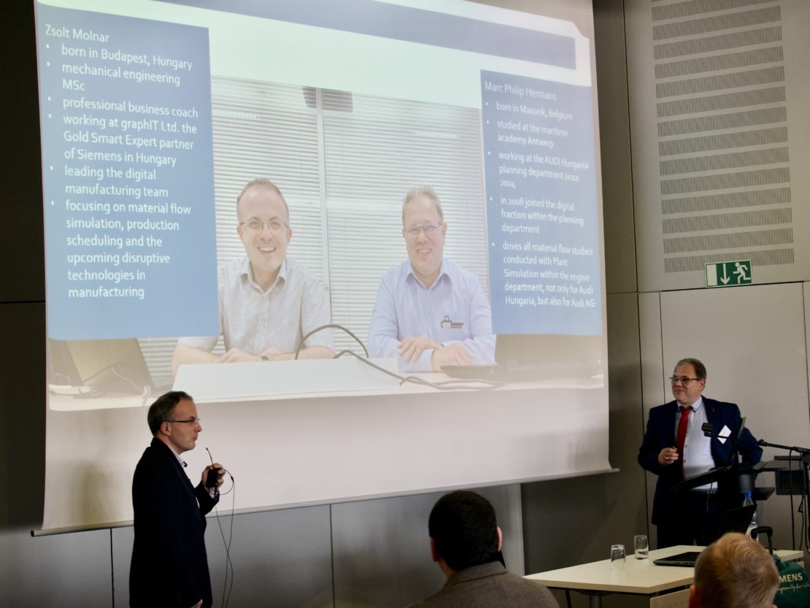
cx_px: 405
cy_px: 304
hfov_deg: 27.8
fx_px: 1638
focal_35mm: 70
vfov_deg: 21.0
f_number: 2.8
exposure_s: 1/80
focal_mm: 35
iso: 320
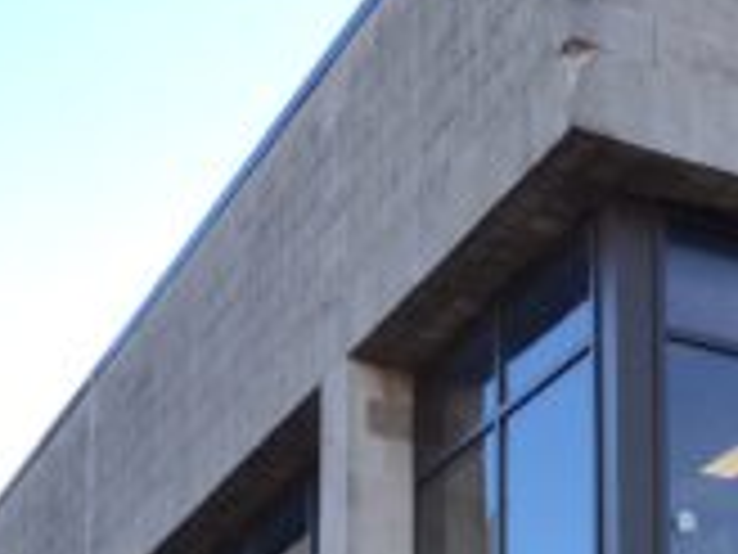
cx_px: 940
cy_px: 955
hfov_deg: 17.5
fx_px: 2260
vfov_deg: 12.8
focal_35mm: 106
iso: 25
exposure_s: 1/220
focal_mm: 4.15
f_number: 2.2
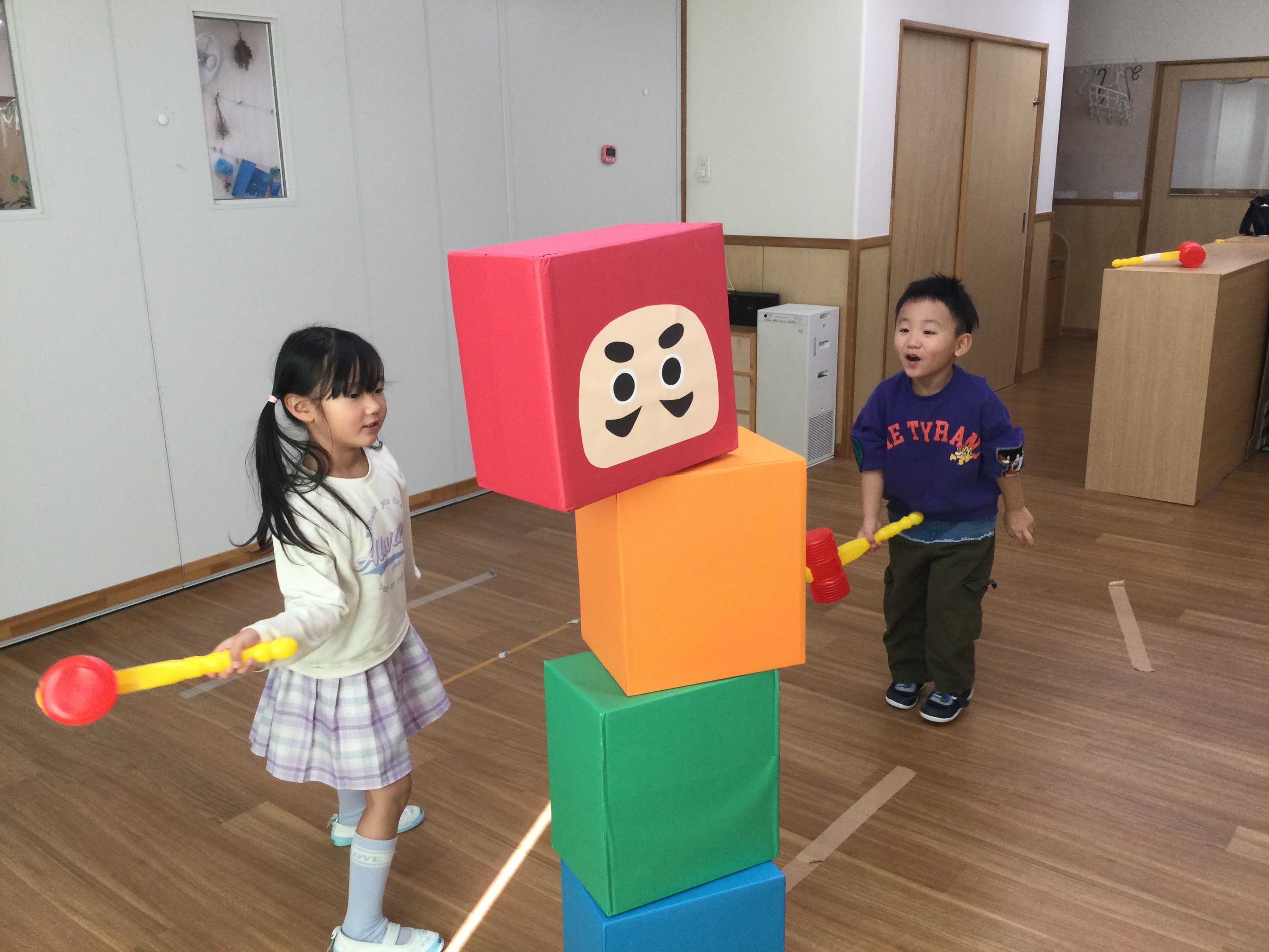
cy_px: 476
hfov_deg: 58.4
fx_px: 1136
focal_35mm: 31
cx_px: 634
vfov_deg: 45.4
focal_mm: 3.3
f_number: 2.4
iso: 25
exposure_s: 1/30
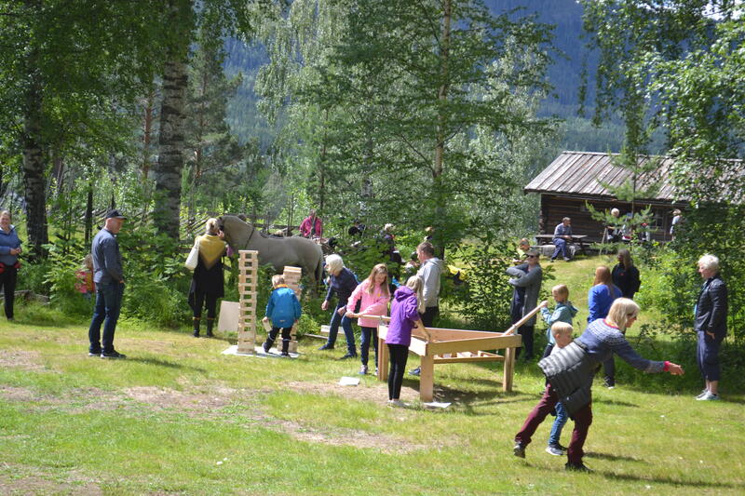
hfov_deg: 24.6
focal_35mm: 82
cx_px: 372
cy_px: 248
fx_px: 1707
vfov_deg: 16.5
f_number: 6.3
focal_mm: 55
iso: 100
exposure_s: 1/160
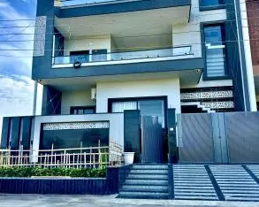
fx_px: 245
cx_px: 131
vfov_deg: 45.7
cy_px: 102
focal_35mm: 32
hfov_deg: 55.7
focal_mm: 6.86
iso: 80
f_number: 1.78
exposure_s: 1/1357
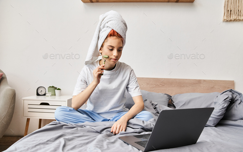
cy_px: 75
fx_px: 225
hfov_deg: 56.7
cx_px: 123
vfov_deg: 37.3
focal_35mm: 34
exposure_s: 1/160
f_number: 4
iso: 500
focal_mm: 33
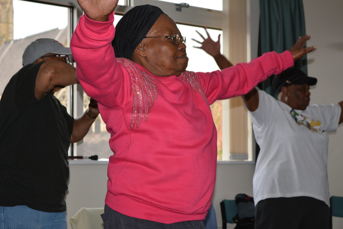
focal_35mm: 82
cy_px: 114
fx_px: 786
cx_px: 172
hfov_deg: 24.6
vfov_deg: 16.6
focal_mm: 55
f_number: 5.6
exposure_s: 1/125
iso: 320
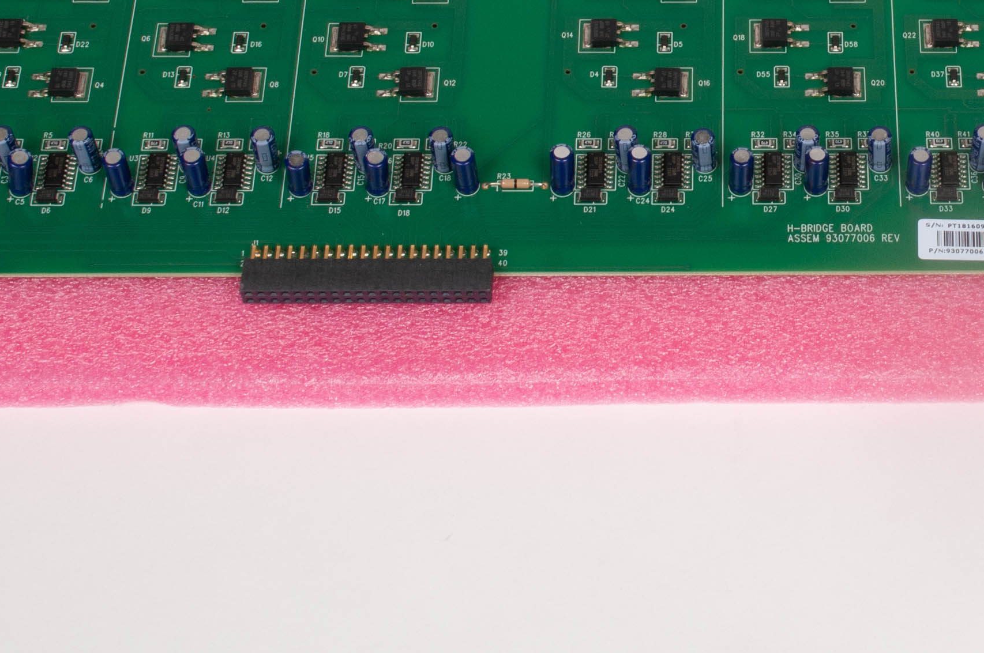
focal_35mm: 98
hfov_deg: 20.5
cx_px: 840
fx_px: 2675
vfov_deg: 13.8
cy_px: 55
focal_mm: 26
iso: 200
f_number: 13
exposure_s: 1/100
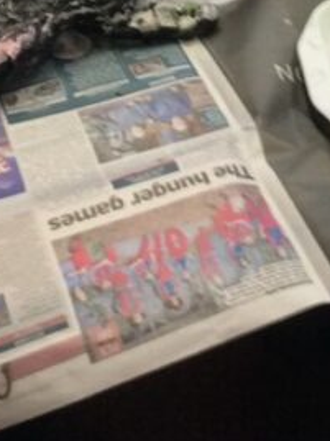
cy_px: -277
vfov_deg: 14.7
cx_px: 290
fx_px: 1554
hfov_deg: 12.0
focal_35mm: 122
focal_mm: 3.3
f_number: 2.4
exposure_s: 1/25
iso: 80
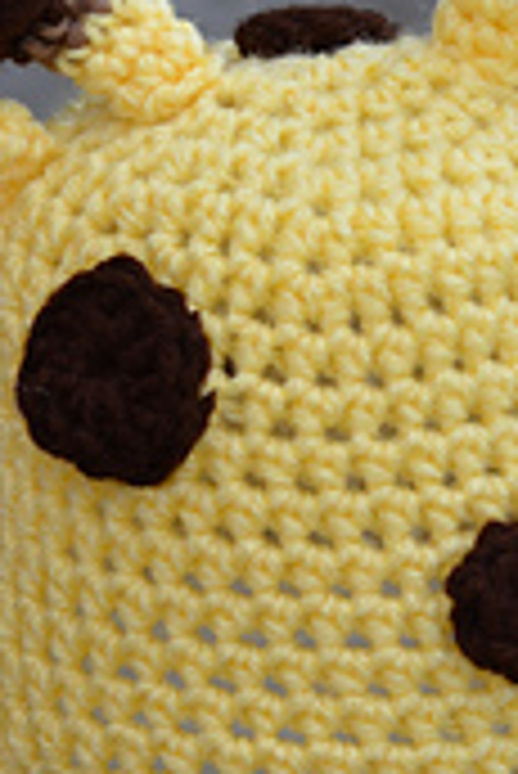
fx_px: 4695
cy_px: 639
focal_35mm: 218
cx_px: 295
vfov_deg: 9.4
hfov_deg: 6.3
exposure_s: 1/800
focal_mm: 50
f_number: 4
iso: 400
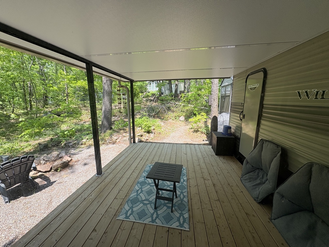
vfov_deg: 85.7
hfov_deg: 102.1
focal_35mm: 14
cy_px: 124
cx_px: 164
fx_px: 133
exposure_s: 1/451
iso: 40
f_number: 2.2
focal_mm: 2.22
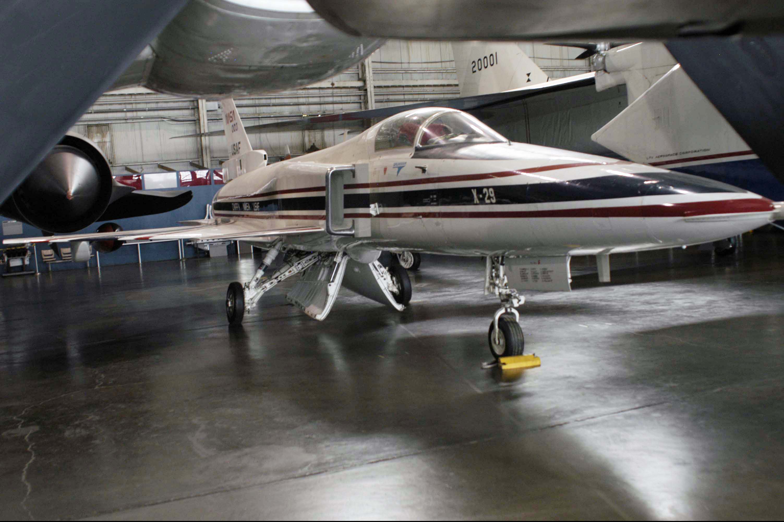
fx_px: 915
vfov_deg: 31.9
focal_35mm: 42
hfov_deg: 46.4
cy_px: 261
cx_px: 392
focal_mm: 28
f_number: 3.5
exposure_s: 1/50
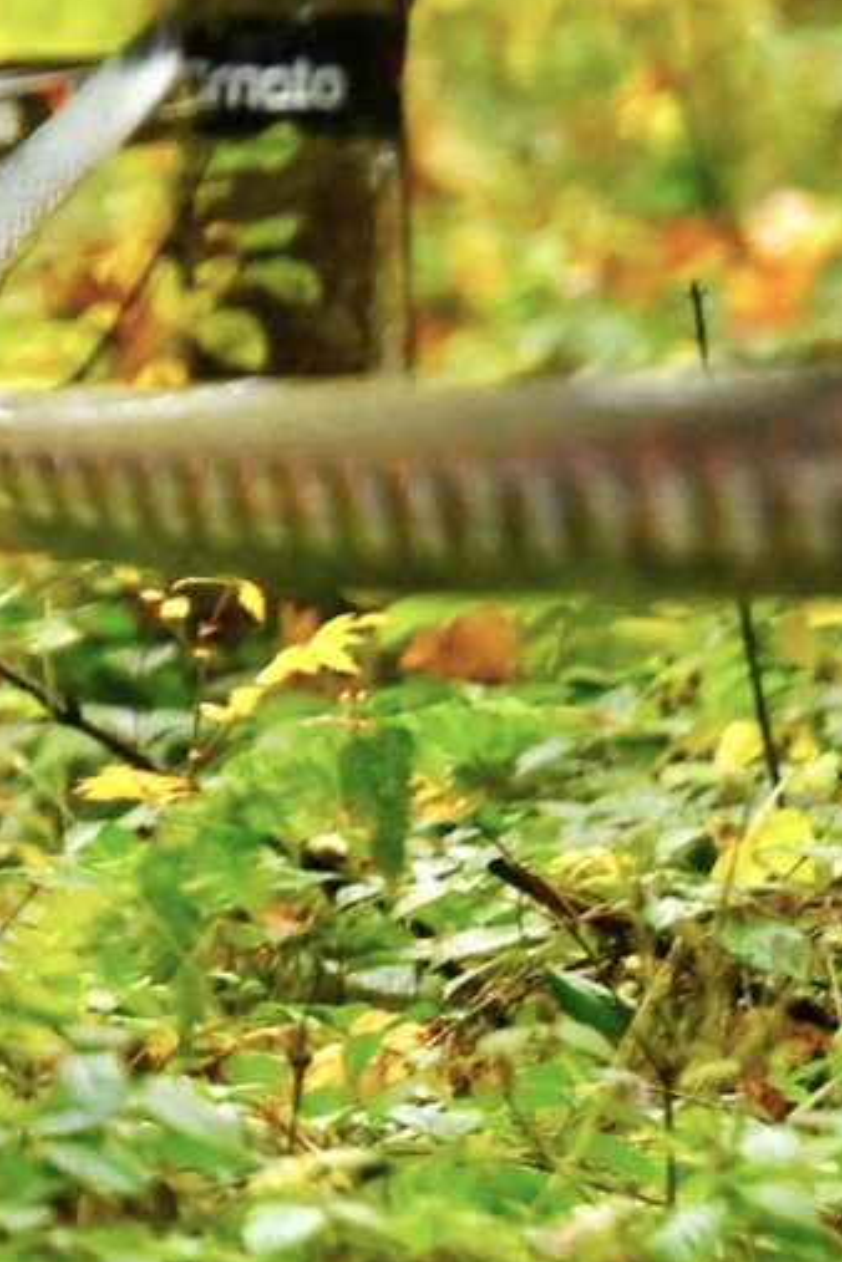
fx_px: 26556
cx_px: -1736
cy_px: 148
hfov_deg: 1.8
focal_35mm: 757
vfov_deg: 2.7
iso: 2000
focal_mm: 150
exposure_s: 1/800
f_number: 2.8
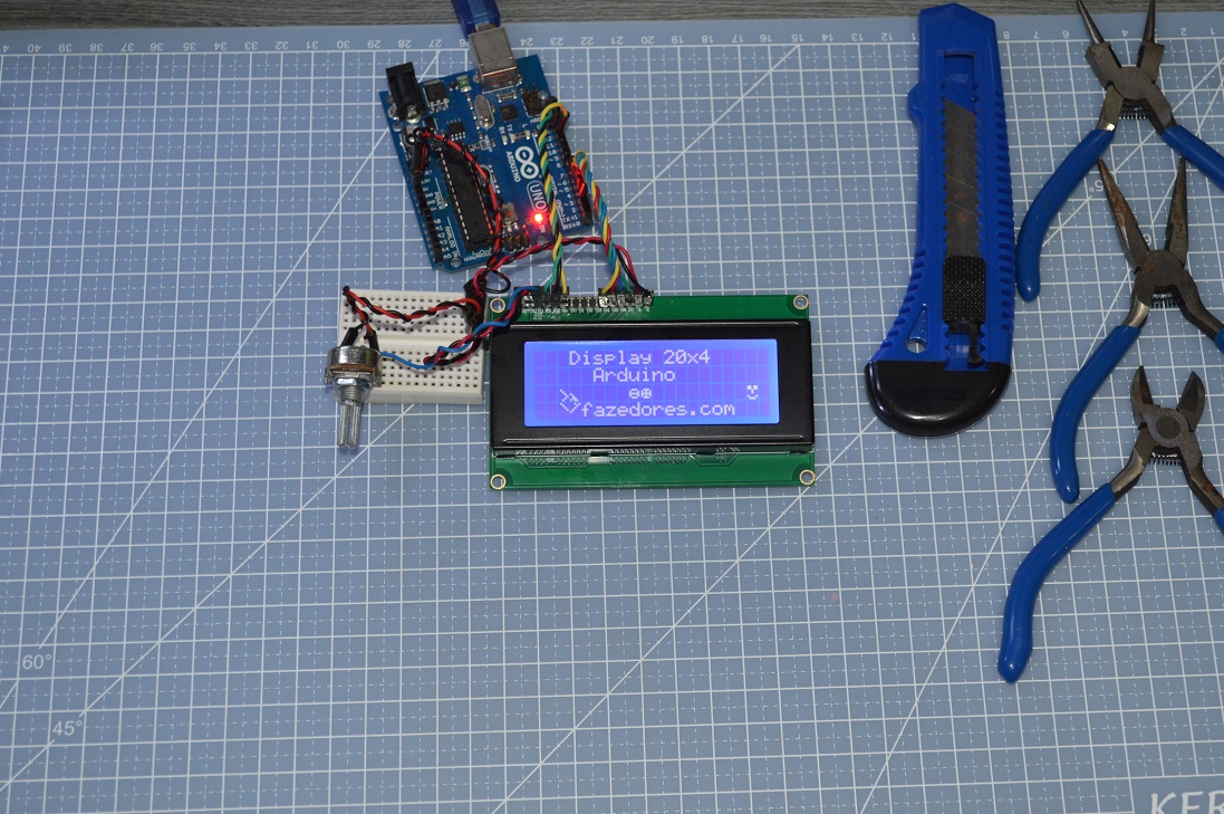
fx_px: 2140
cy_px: 408
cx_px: 694
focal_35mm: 63
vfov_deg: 21.5
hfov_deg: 31.9
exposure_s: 1/20
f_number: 5
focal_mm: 36
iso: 400
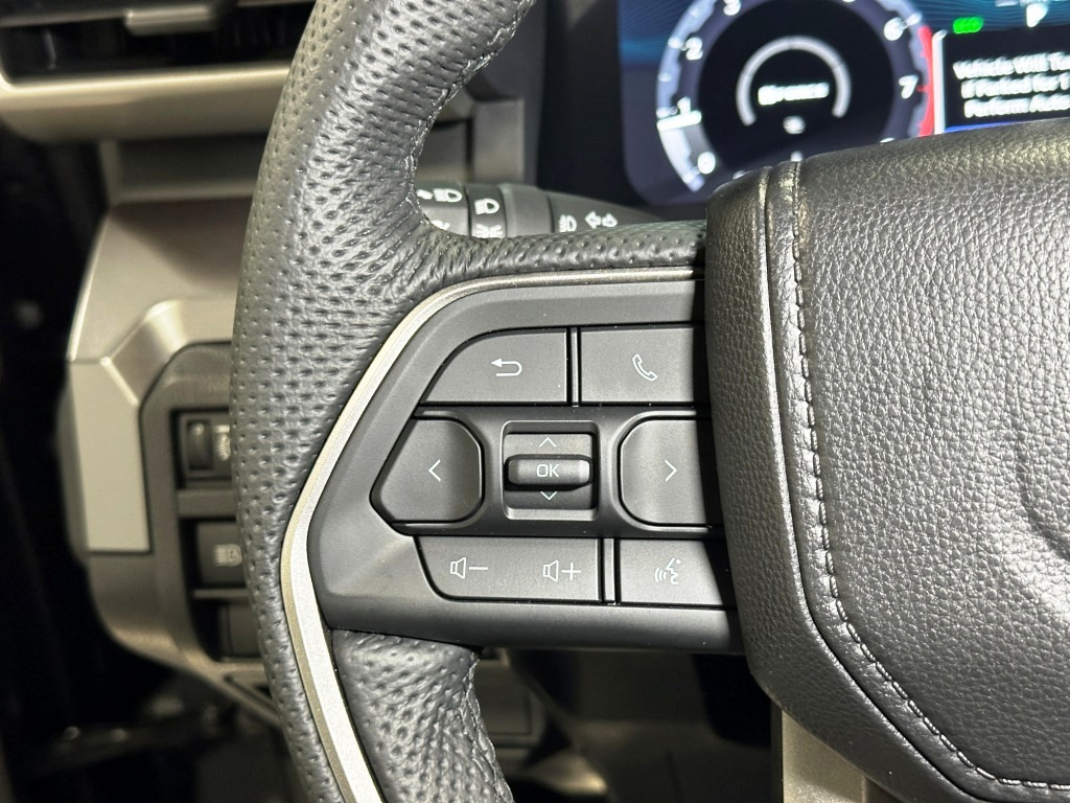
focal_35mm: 48
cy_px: 402
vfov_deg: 30.3
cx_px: 535
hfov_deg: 39.7
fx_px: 1484
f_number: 1.78
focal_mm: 6.86
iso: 500
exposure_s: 1/40
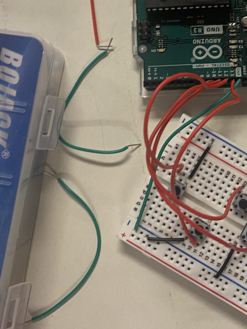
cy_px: 30
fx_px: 533
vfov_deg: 32.6
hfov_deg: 25.6
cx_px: 198
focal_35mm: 56
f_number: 1.8
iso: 100
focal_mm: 4.25
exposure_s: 1/60
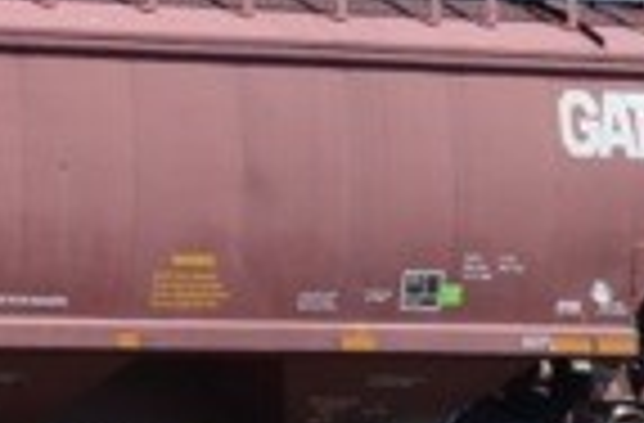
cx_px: -284
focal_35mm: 492
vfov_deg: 2.8
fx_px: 8763
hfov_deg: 4.2
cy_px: 106
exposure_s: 1/250
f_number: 8
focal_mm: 55
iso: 160
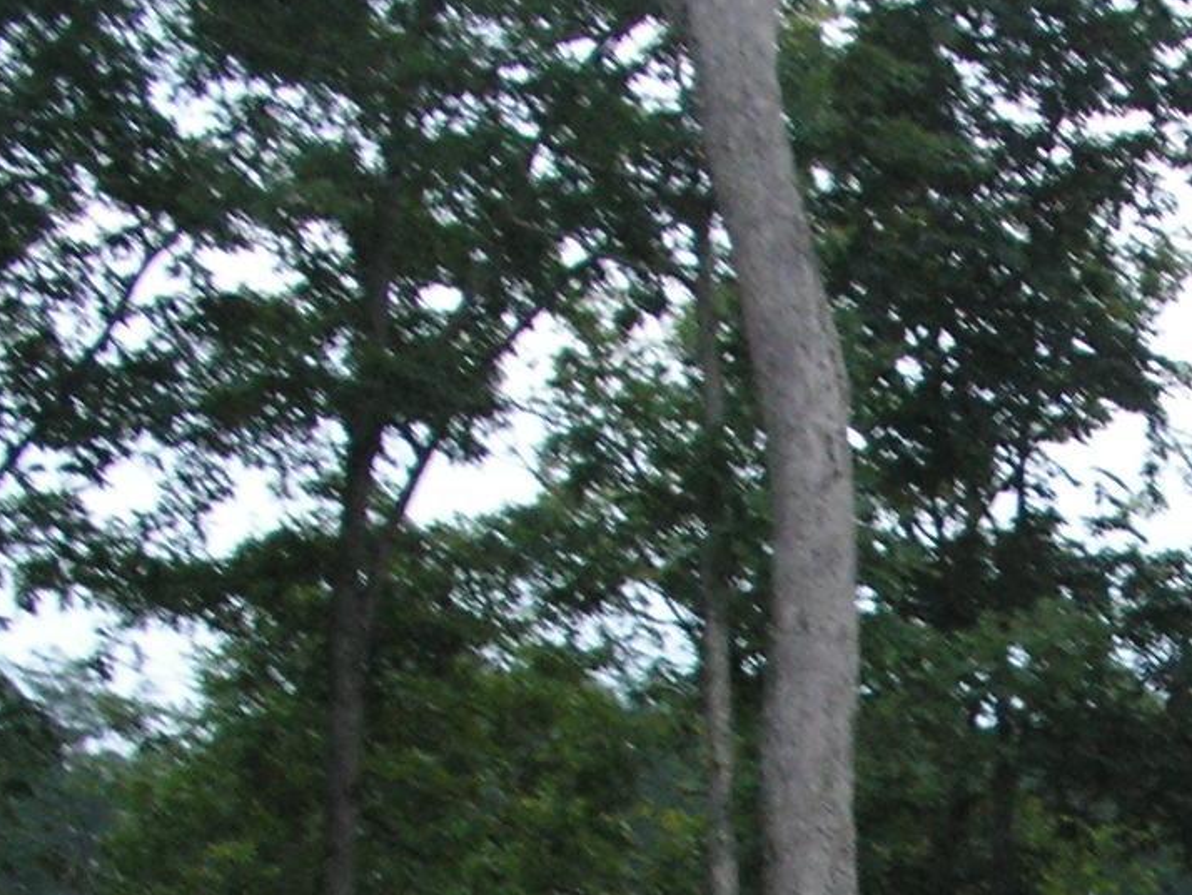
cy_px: 1189
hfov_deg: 14.9
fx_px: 4444
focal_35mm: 129
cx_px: 1301
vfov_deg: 11.2
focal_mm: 6
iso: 80
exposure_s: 1/40
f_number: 3.2
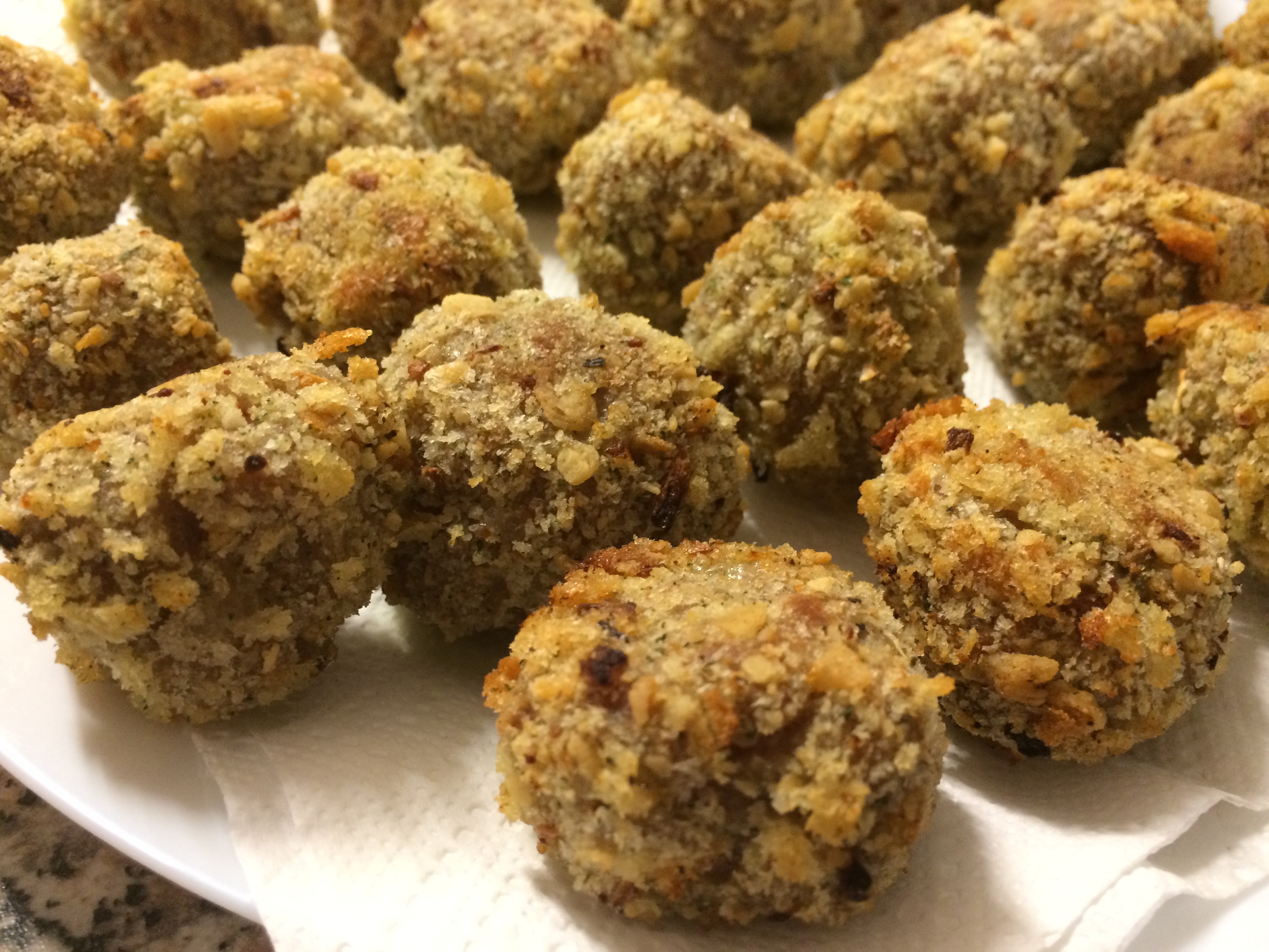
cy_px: 476
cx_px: 634
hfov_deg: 61.7
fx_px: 1063
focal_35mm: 29
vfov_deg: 48.2
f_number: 2.2
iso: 250
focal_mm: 4.15
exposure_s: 1/33
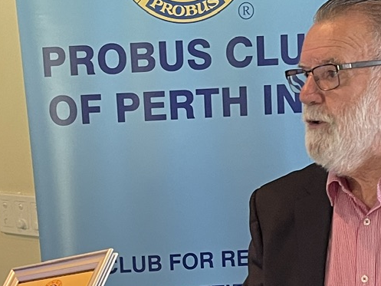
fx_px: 1134
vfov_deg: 13.9
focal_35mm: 103
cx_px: 199
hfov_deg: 19.1
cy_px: 355
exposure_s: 1/50
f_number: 1.6
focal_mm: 5.1
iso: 200
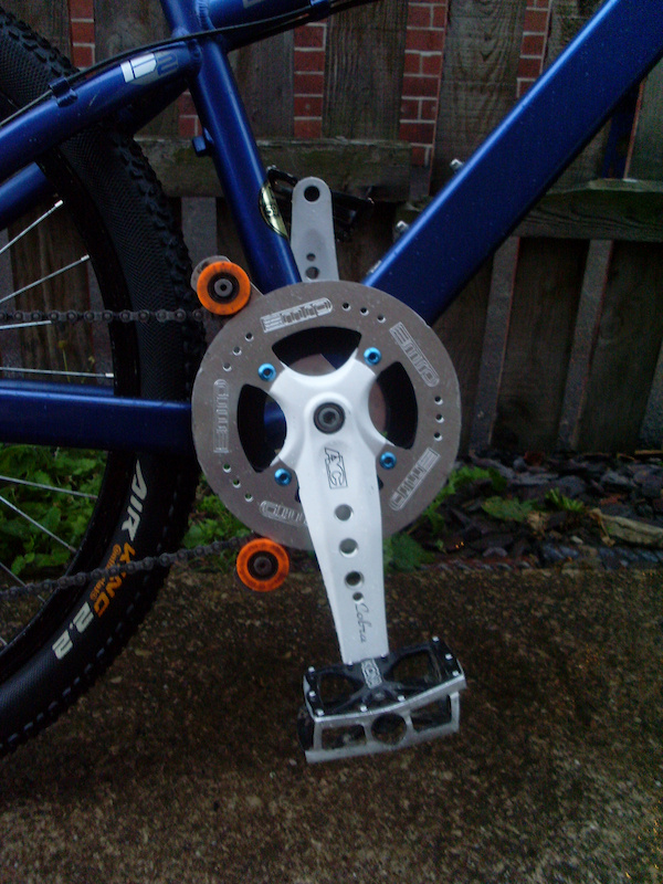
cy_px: 442
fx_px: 970
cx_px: 332
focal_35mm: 38
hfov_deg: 37.7
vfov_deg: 49.0
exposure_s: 1/6
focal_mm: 6.3
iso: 200
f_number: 3
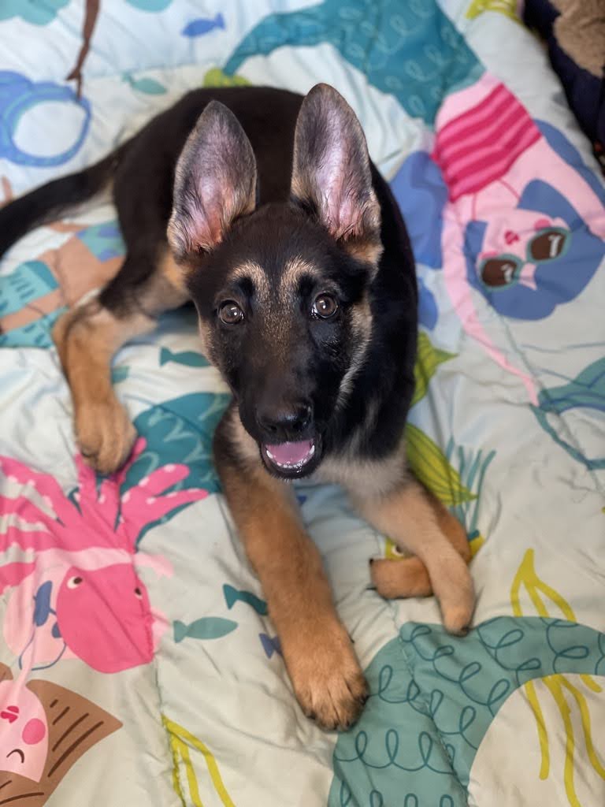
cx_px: 302
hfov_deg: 28.0
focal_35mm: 52
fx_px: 1212
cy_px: 404
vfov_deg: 36.8
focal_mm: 6
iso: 200
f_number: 2
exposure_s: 1/40
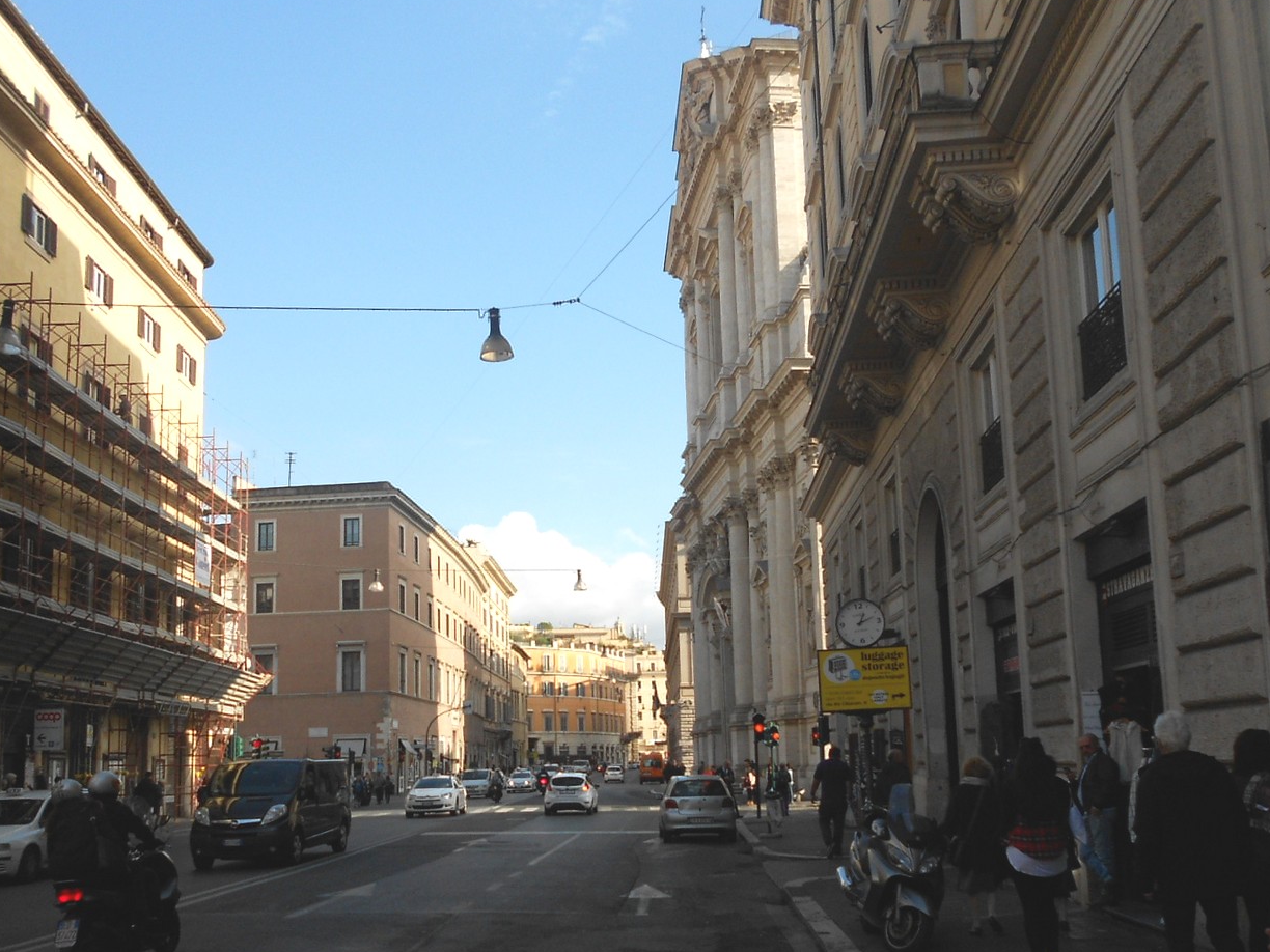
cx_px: 593
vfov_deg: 41.6
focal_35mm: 34
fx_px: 1247
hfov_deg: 53.9
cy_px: 573
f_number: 3.2
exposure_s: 1/640
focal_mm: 4.6
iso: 80
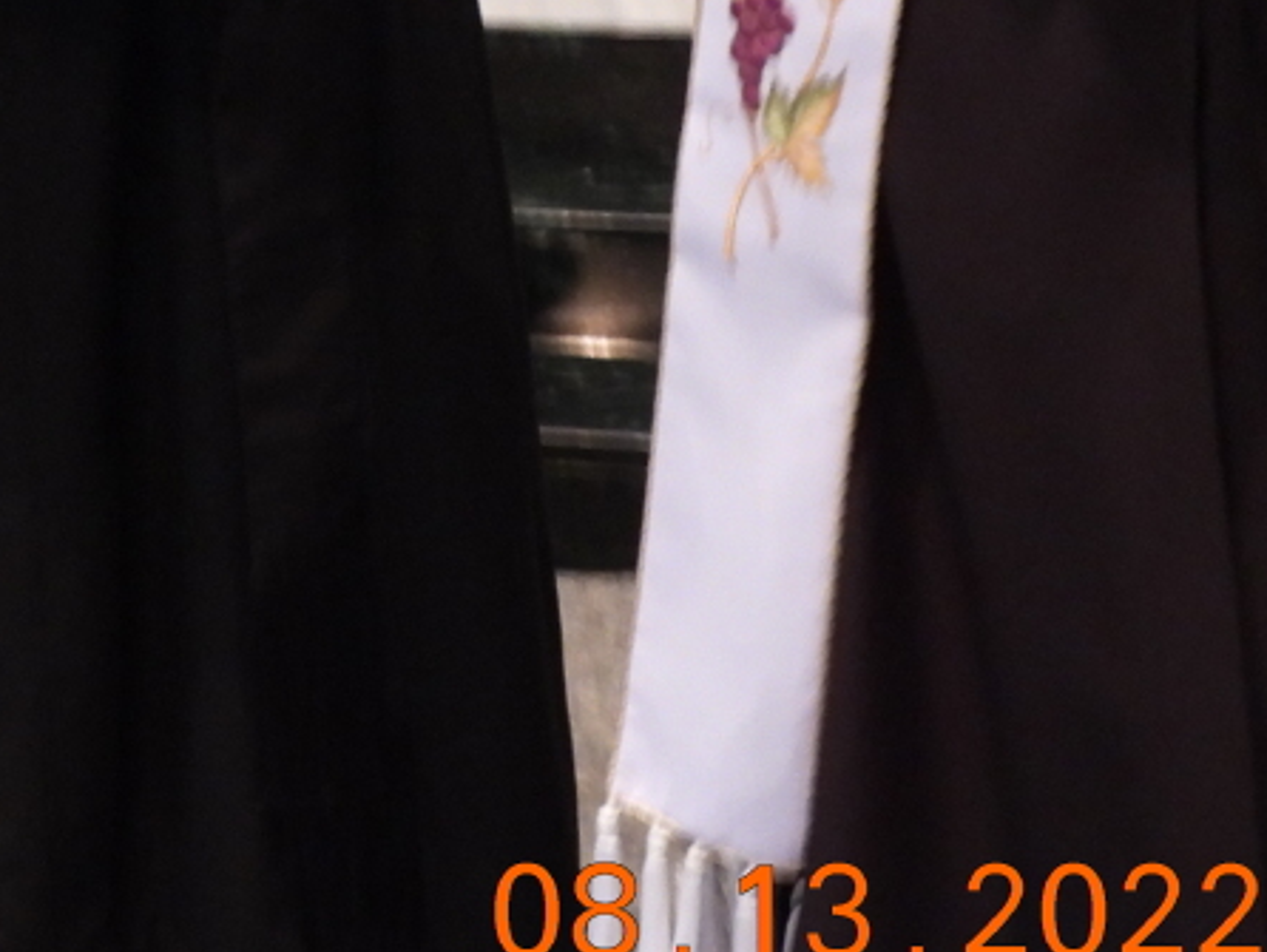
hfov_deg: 16.8
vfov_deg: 12.7
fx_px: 4138
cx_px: -134
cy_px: -301
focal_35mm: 113
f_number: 3.2
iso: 400
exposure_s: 1/15
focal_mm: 6.2
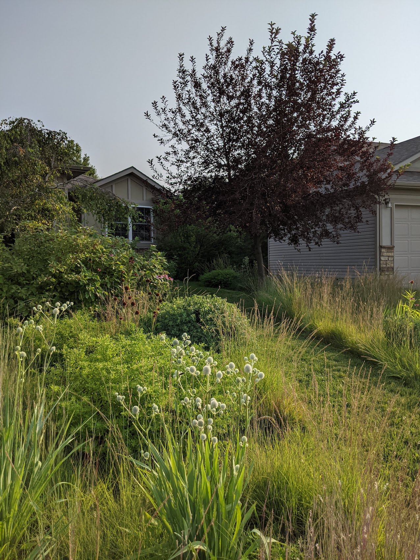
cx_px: 210
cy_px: 280
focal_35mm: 27
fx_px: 437
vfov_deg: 65.3
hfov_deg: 51.4
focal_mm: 4.44
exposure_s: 1/3906
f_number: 1.8
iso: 57
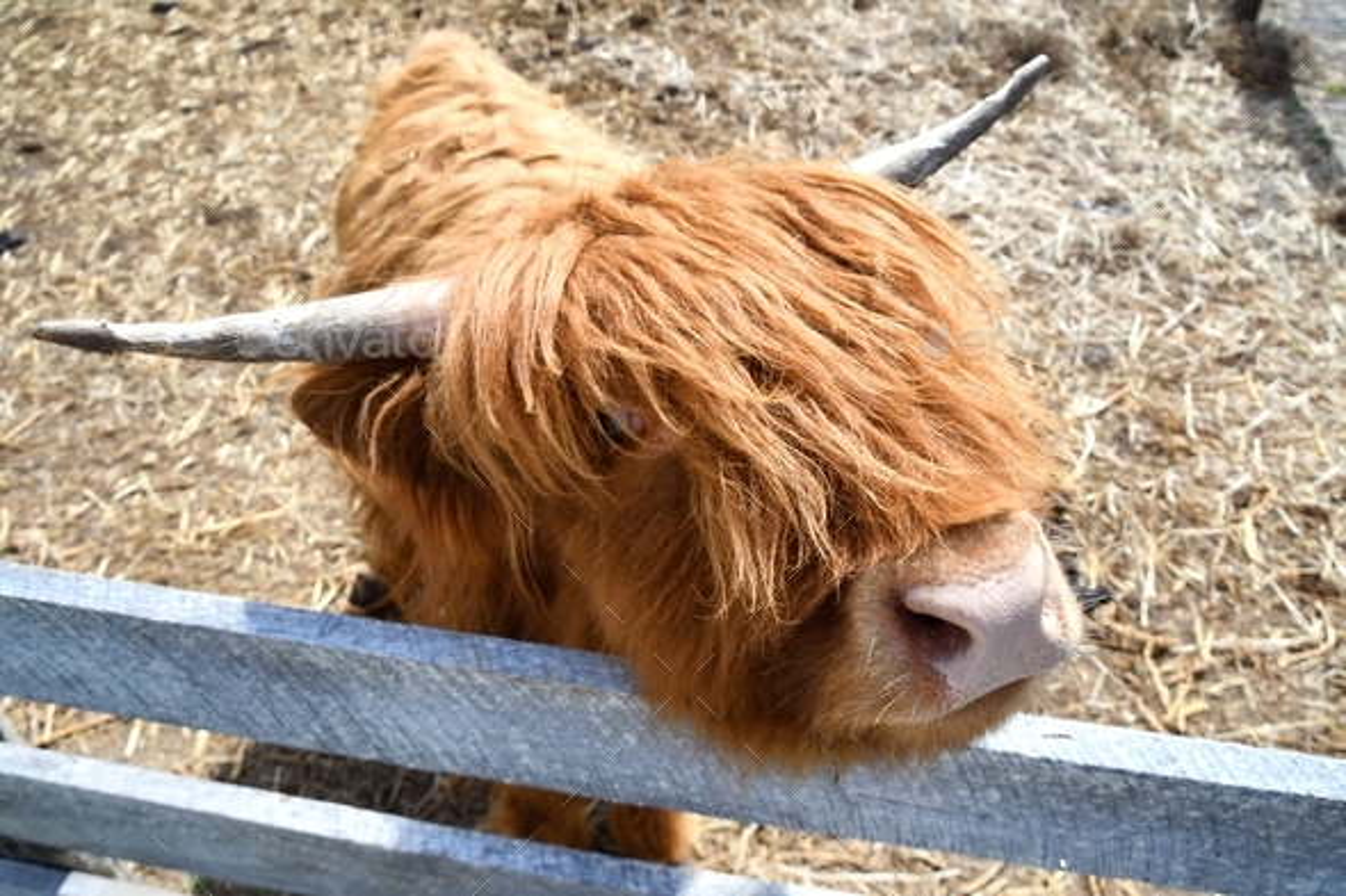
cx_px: 673
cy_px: 448
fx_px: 1009
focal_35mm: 27
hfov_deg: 67.4
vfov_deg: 47.9
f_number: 6.3
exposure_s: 1/800
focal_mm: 18
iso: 400
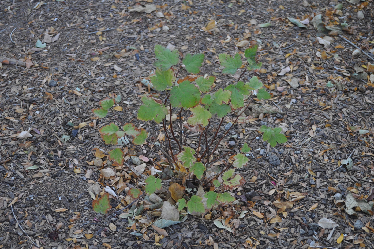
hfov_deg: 36.9
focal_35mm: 54
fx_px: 560
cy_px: 124
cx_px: 187
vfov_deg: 25.0
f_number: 5
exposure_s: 1/60
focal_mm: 36
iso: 500
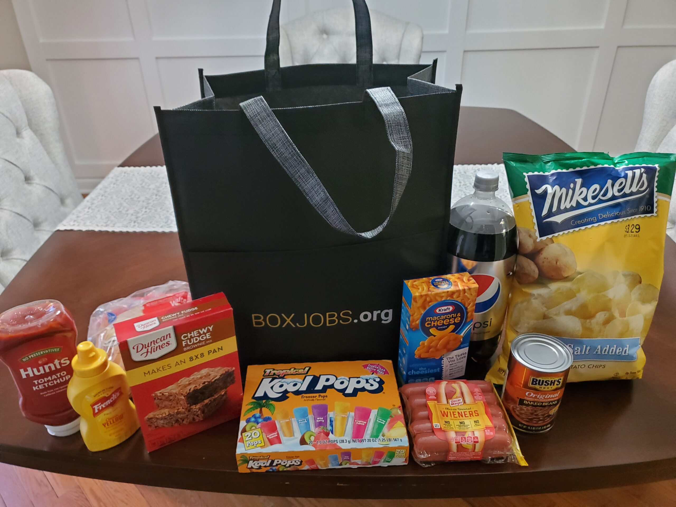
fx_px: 508
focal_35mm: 26
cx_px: 338
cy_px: 254
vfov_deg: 53.1
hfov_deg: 67.3
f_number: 1.5
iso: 500
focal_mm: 4.3
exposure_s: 1/39
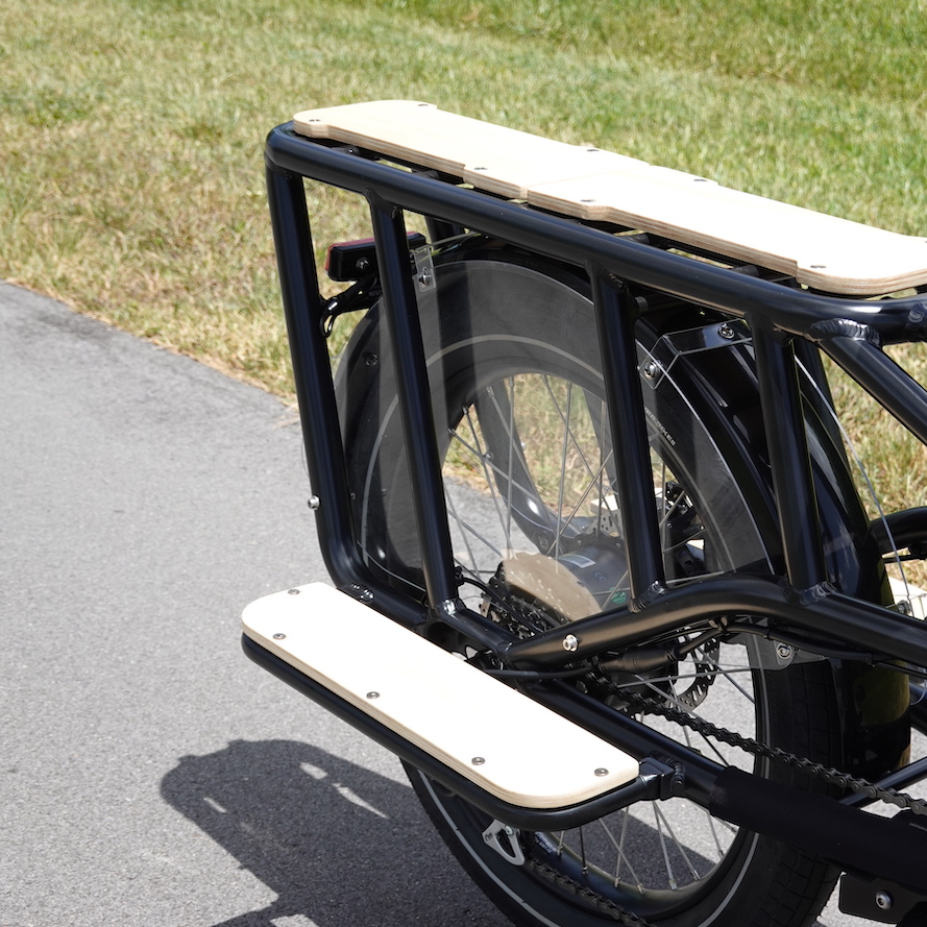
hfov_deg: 24.1
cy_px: 468
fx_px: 2151
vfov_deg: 24.3
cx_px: 655
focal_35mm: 71
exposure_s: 1/500
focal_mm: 20.26
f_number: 4
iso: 100
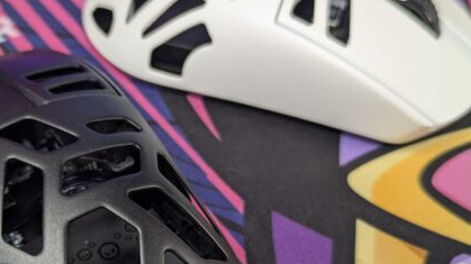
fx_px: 624
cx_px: 141
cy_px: 160
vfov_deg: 23.9
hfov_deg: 40.6
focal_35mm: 50
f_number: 1.89
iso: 143
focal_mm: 5.43
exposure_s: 1/50
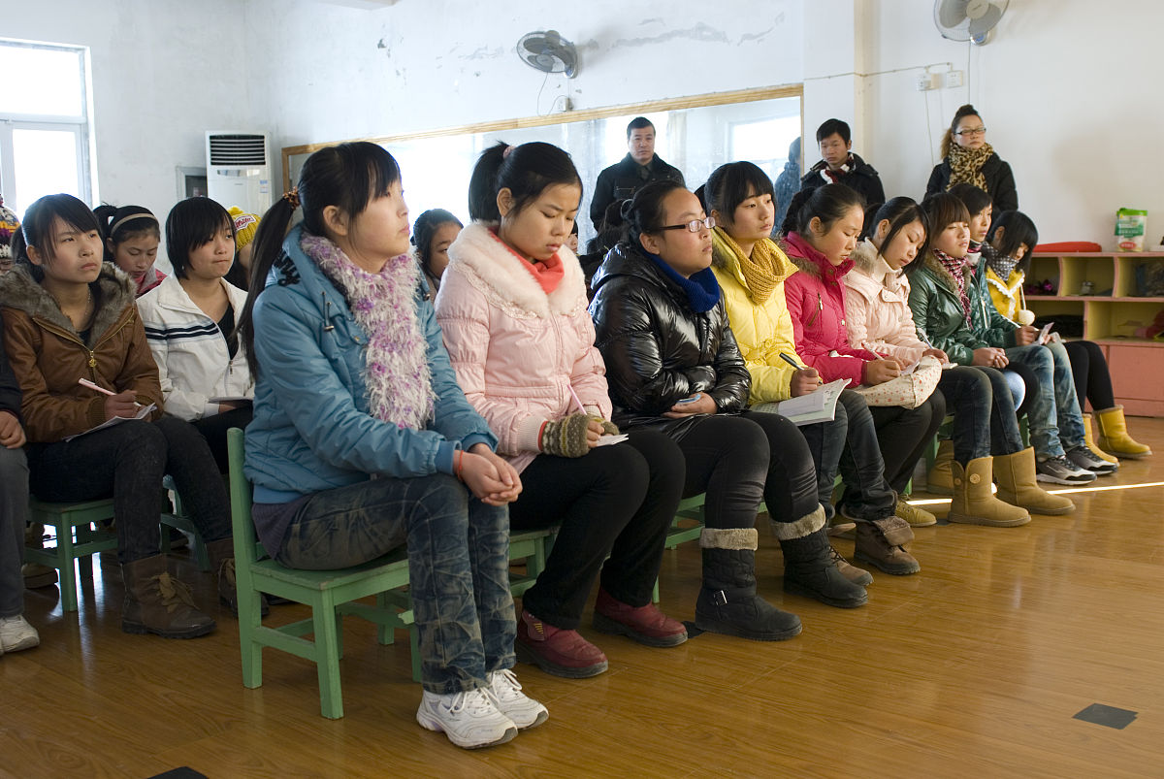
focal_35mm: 36
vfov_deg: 37.0
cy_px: 390
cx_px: 582
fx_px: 1165
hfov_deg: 53.1
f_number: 3.2
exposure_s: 1/20
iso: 200
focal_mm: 24
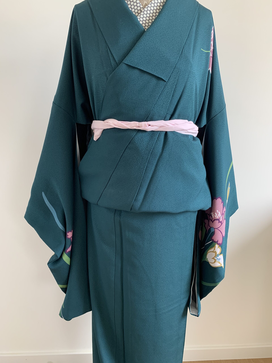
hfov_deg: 53.1
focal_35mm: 26
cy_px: 182
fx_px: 272
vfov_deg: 67.3
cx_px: 136
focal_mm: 4.25
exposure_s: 1/60
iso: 100
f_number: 1.8
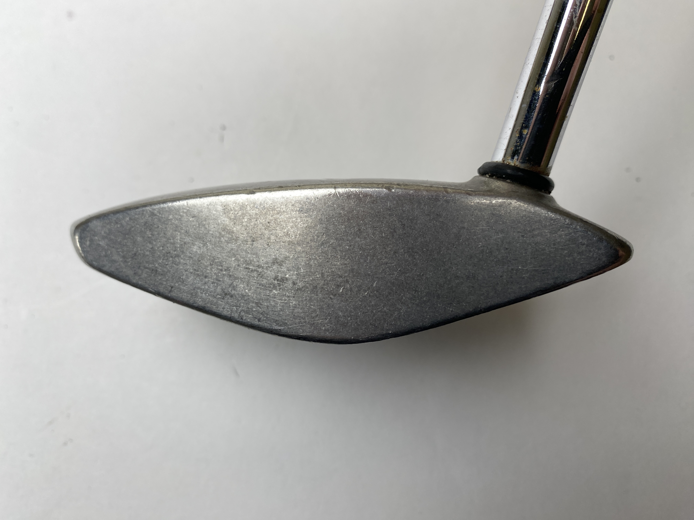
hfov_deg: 67.3
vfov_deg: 53.1
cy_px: 260
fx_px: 521
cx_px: 347
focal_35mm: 26
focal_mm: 4.25
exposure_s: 1/224
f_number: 1.8
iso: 32
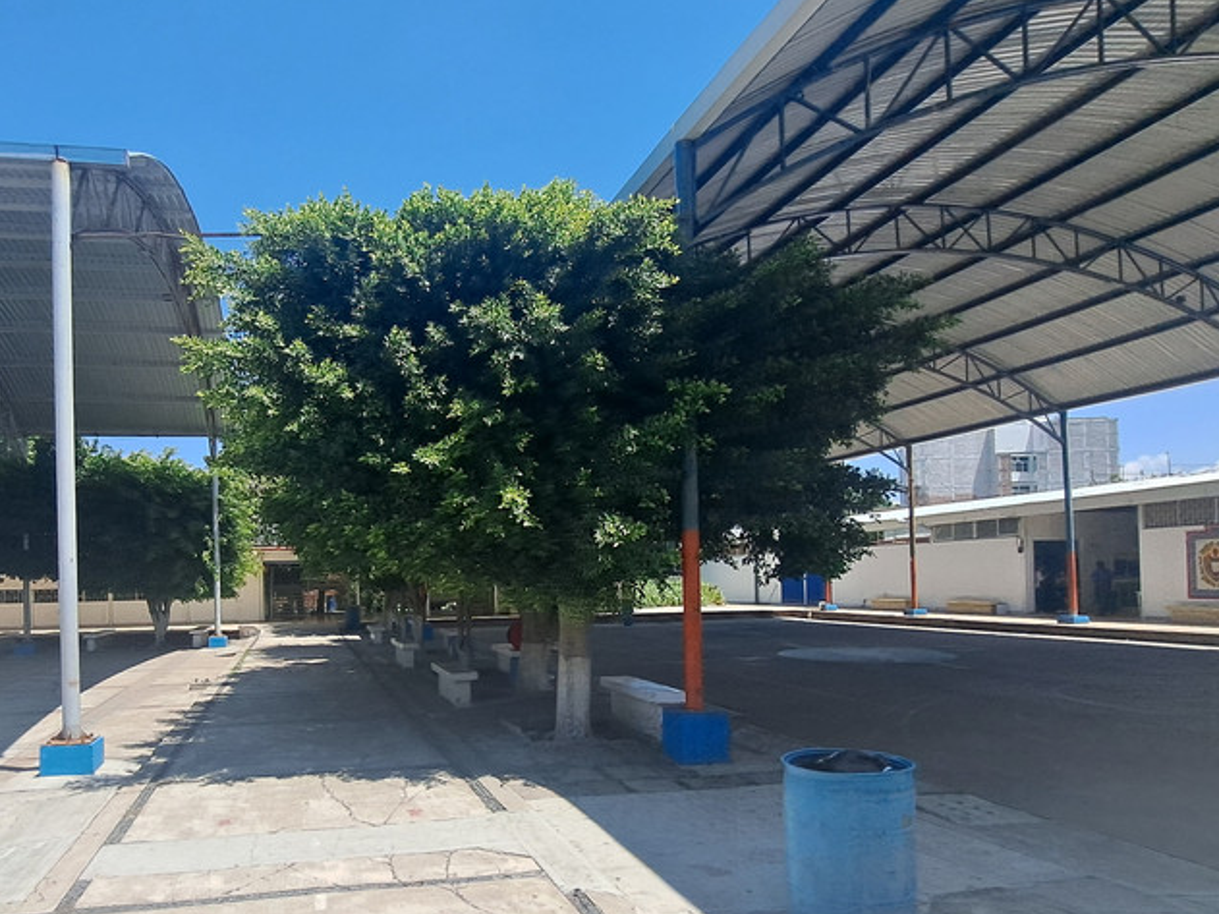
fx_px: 775
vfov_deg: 60.3
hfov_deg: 74.8
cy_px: 566
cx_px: 441
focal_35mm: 22
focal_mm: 1.74
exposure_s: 1/1190
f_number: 2.2
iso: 50
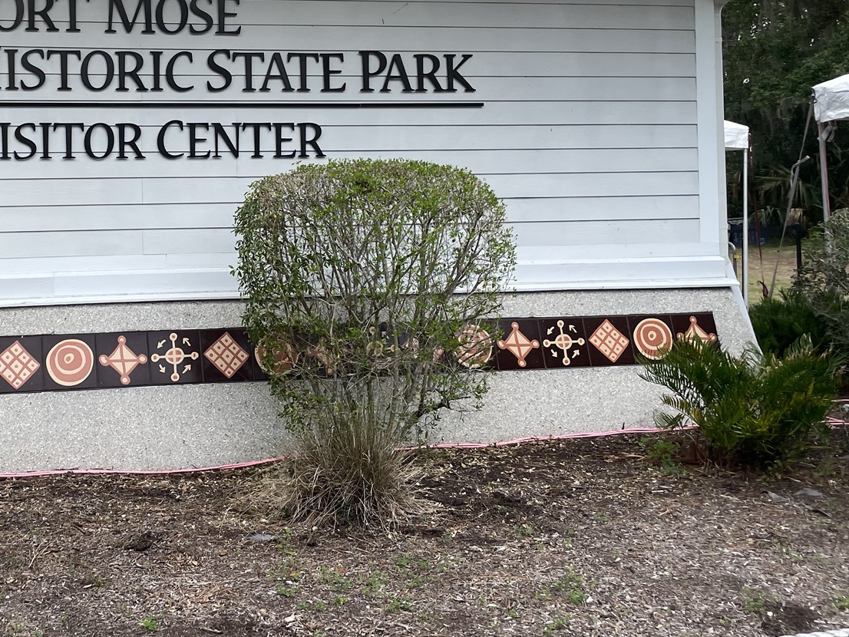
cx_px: 156
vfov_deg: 30.5
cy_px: 188
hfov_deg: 38.7
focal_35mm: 47
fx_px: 1153
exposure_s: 1/744
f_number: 1.6
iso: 32
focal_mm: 4.2
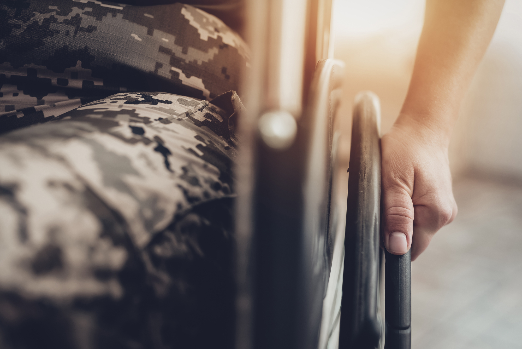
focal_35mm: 50
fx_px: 725
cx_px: 261
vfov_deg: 27.0
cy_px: 174
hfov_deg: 39.6
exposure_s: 1/100
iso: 160
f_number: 2.5
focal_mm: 50
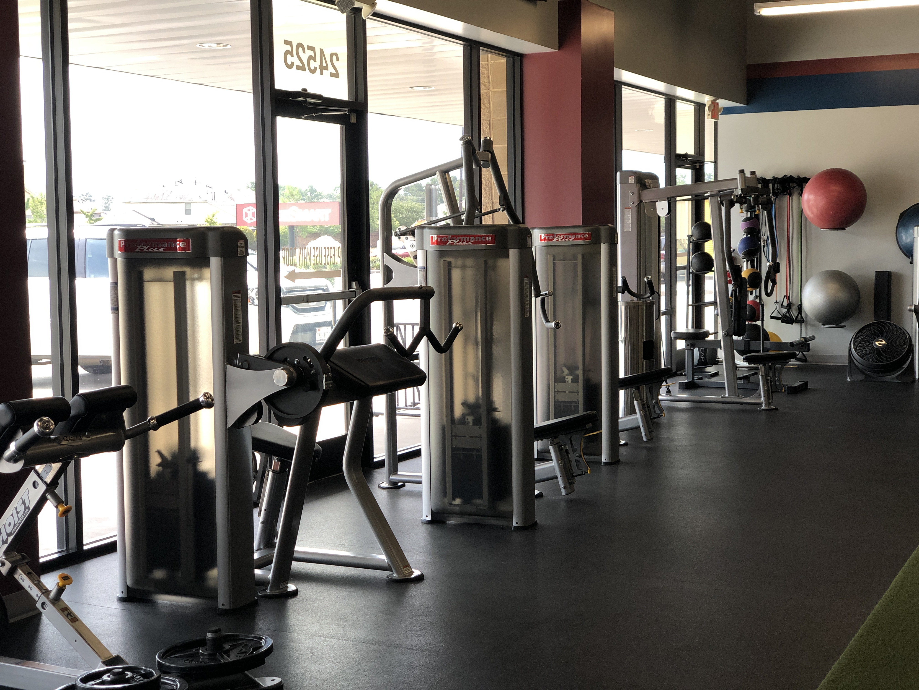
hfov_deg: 36.8
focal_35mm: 52
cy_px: 345
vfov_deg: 28.0
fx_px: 1381
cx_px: 460
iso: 32
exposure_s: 1/60
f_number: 2.4
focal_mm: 6
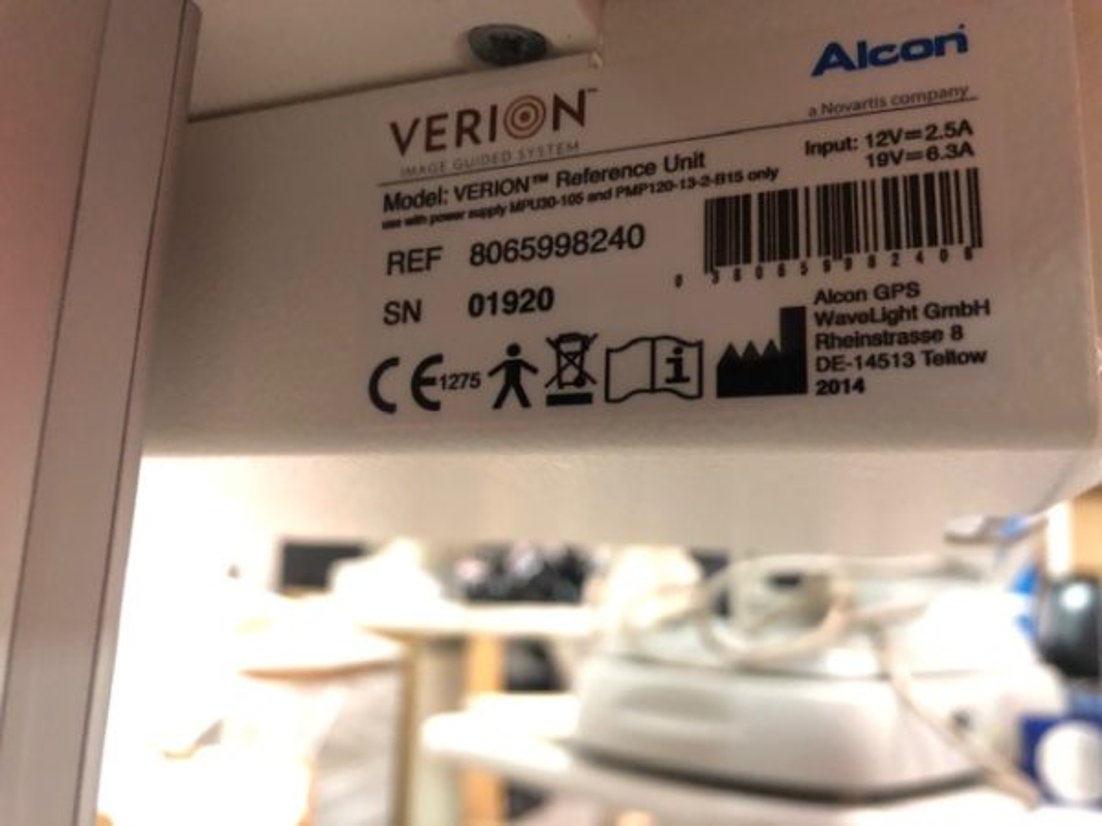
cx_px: 551
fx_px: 891
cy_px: 413
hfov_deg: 63.4
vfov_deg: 49.7
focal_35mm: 28
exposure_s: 1/4
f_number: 1.8
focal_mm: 3.99
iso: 80
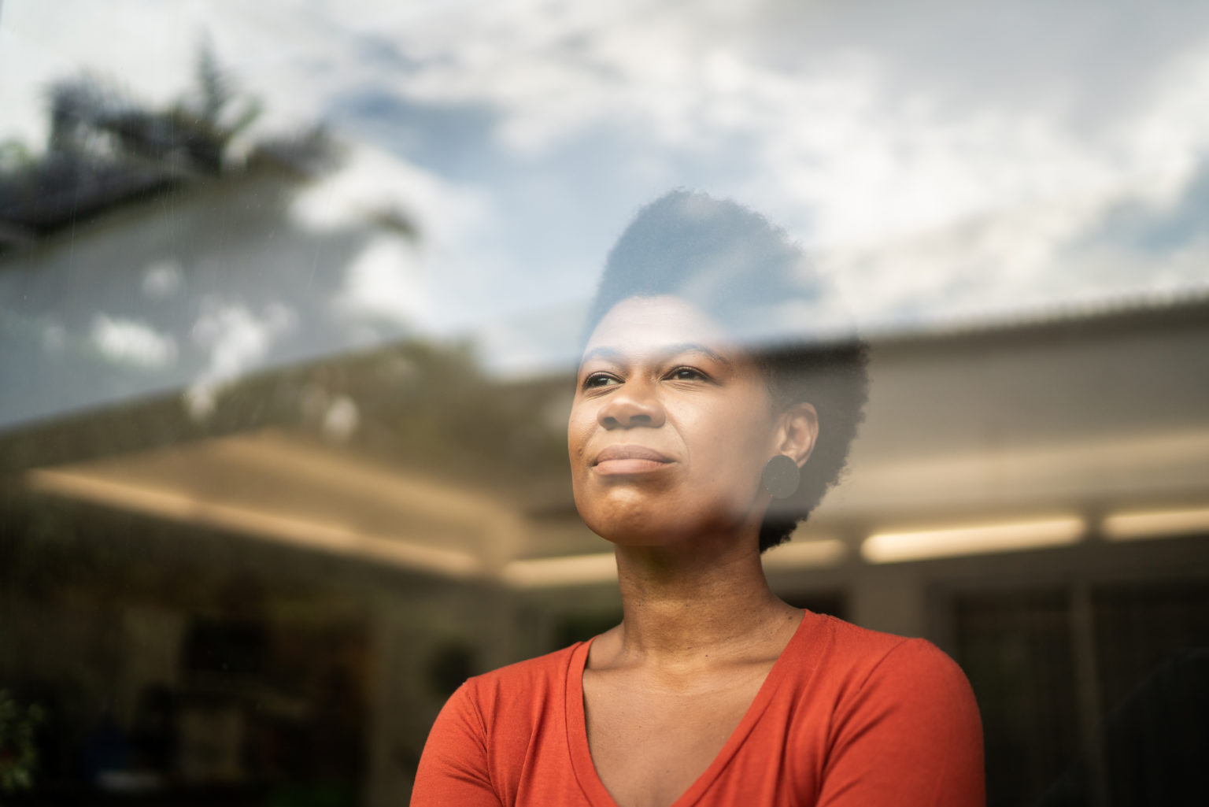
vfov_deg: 37.9
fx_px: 1176
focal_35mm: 35
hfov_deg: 54.4
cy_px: 404
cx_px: 604
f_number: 1.4
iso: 80
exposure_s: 1/2500
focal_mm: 35
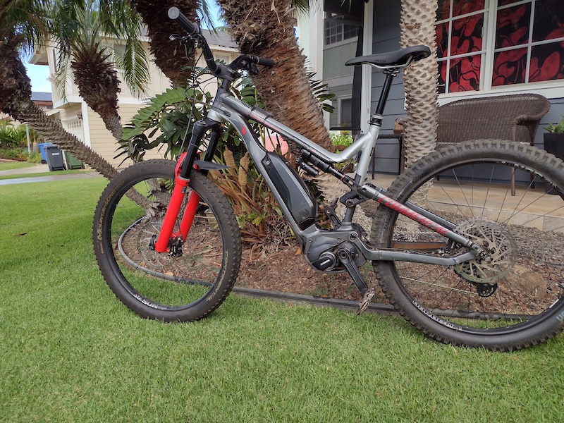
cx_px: 282
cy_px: 212
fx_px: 440
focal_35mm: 27
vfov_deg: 51.4
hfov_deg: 65.3
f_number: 1.7
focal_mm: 4.71
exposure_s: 1/502
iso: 100
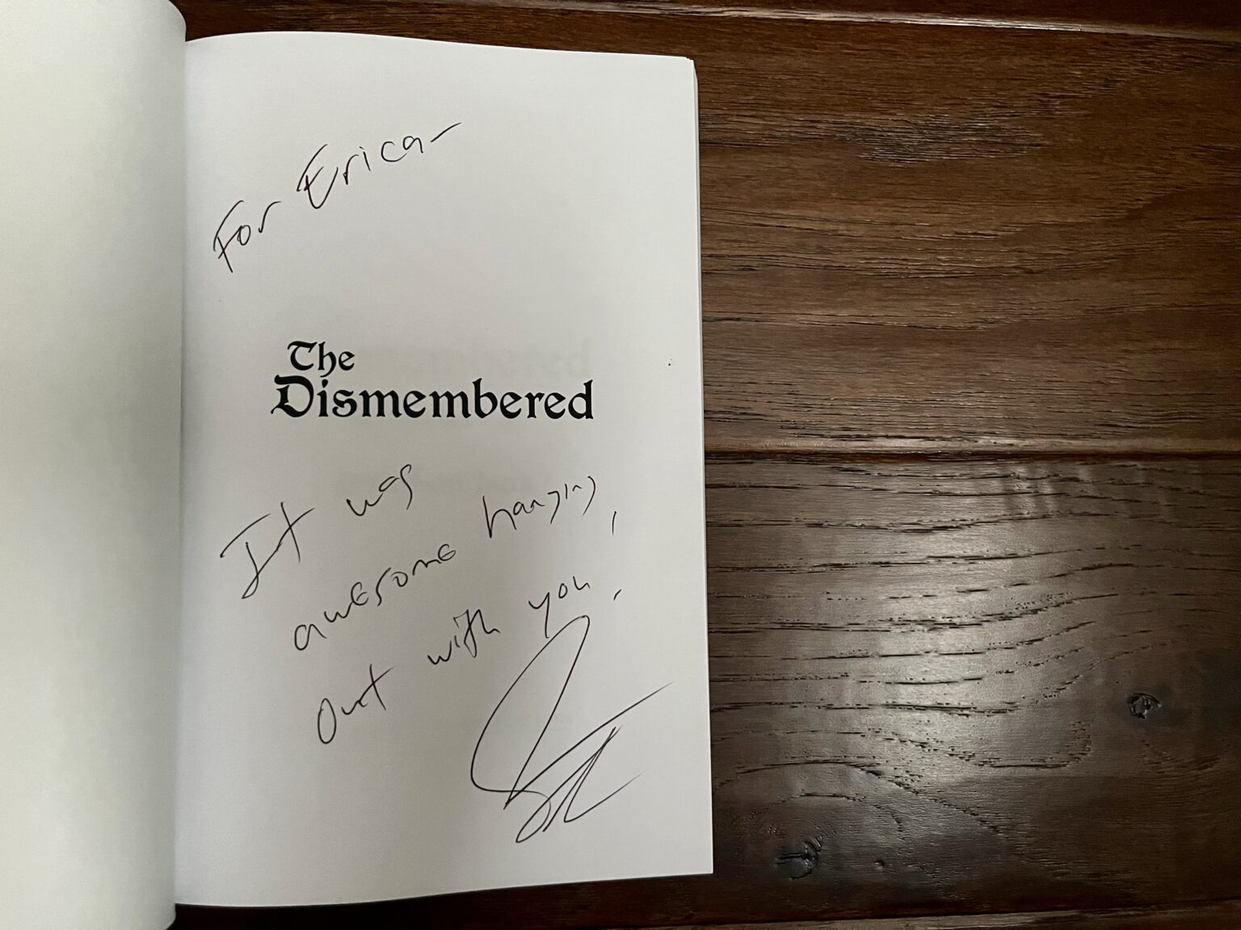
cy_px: 465
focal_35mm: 26
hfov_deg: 67.3
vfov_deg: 53.1
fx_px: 932
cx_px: 620
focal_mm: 5.1
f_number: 1.6
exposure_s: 1/37
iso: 640
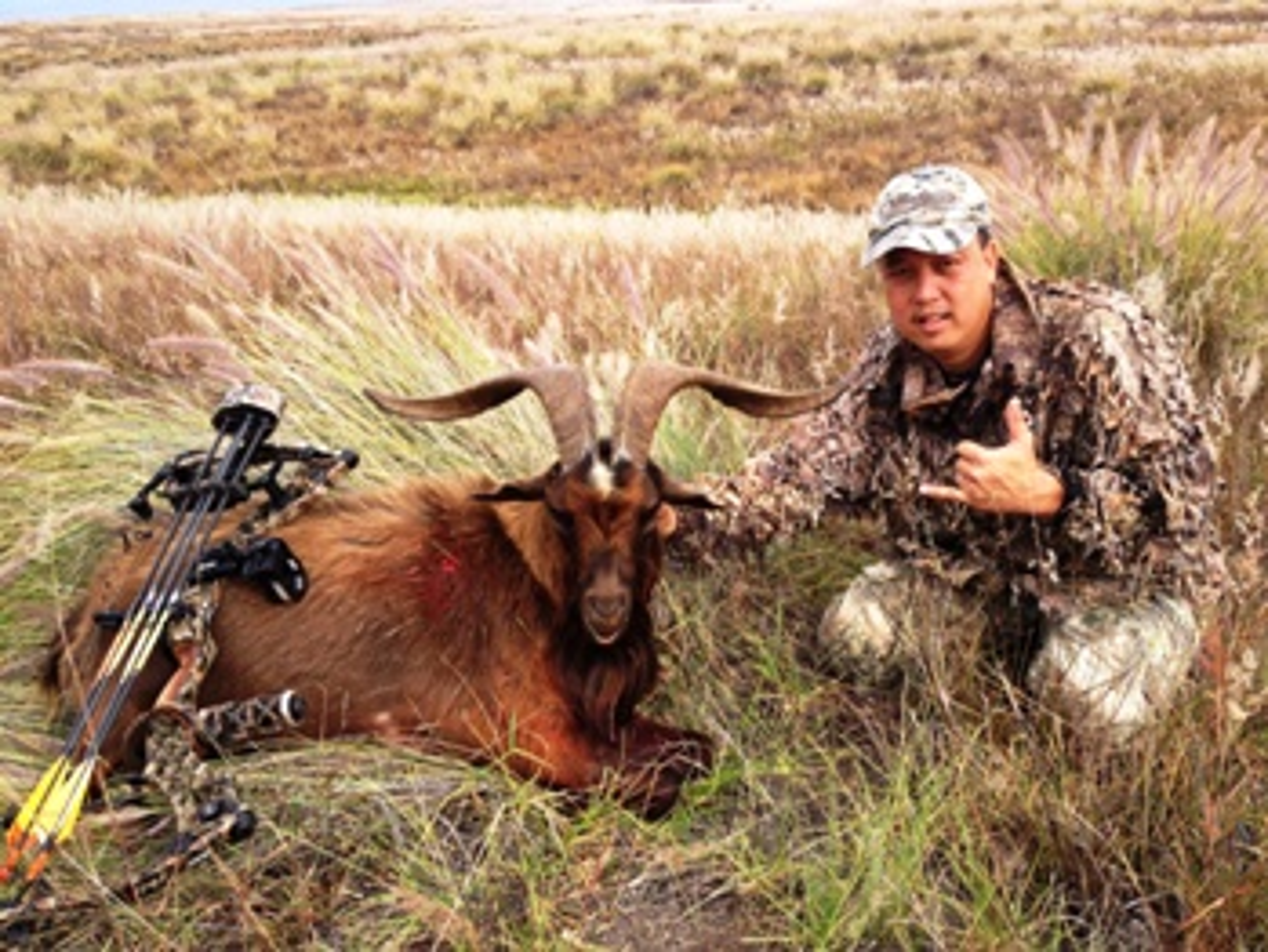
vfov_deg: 40.7
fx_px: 1283
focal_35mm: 35
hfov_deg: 52.6
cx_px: 634
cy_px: 476
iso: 50
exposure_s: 1/480
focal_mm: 4.28
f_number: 2.4
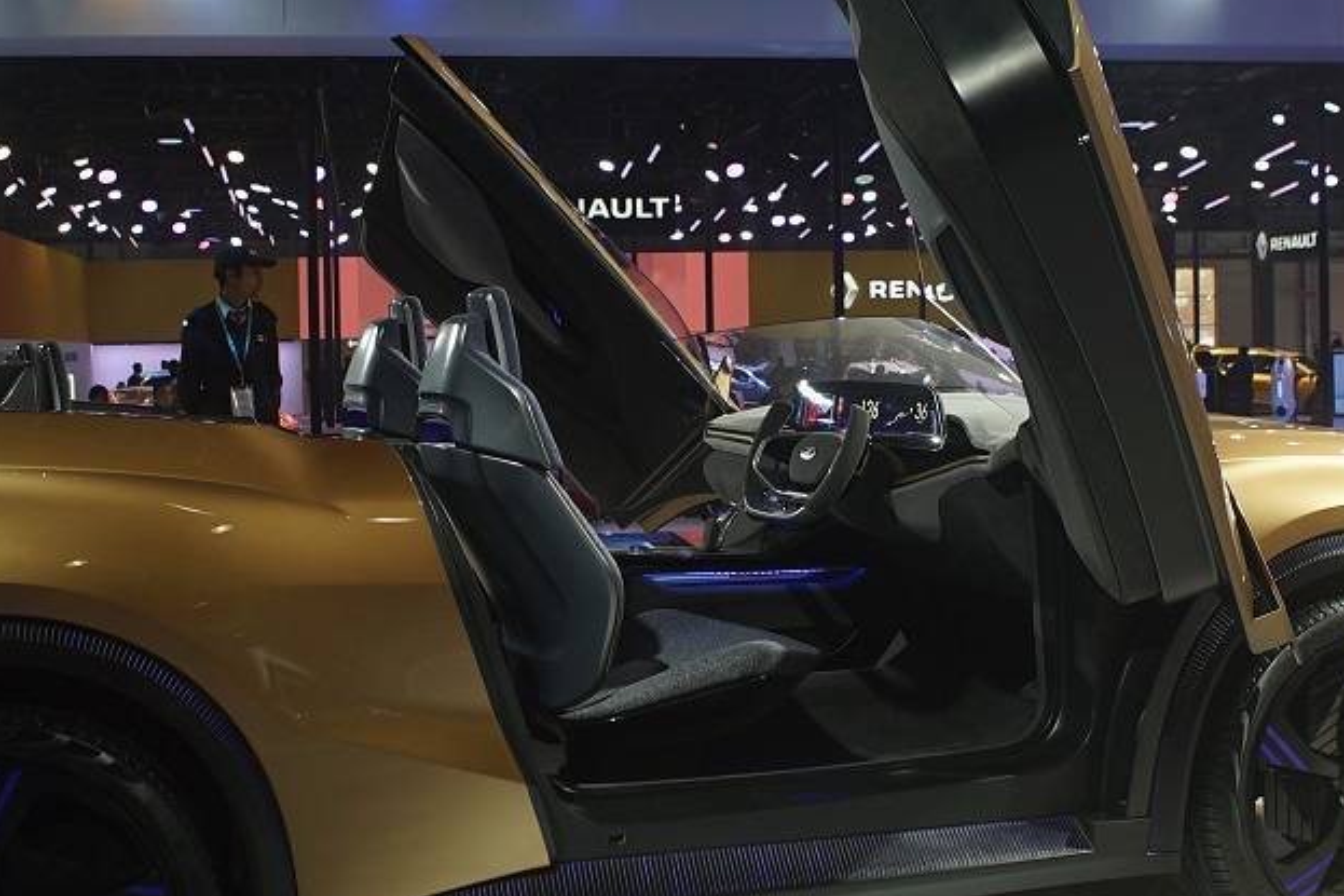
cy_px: 369
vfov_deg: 25.9
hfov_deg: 38.2
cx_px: 647
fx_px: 1941
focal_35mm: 52
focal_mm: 24
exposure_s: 1/50
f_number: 5.6
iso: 125
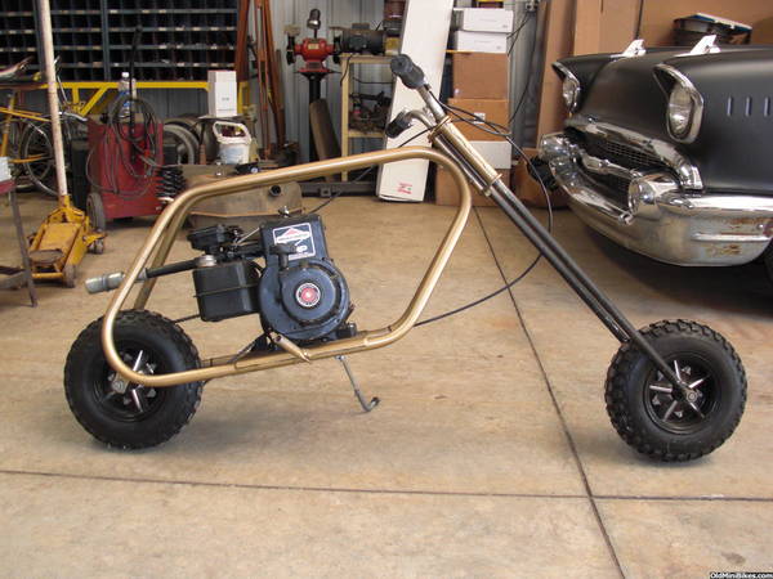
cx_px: 386
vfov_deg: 39.7
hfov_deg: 51.4
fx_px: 804
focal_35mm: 36
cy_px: 290
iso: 200
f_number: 2.8
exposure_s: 1/40
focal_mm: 6.3
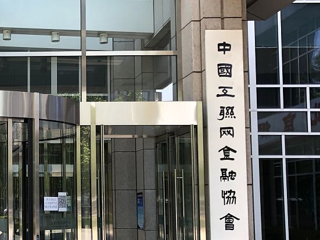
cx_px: -5
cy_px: 168
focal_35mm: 61
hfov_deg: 29.5
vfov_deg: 23.9
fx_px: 564
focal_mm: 3.99
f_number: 1.8
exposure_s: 1/139
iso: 20
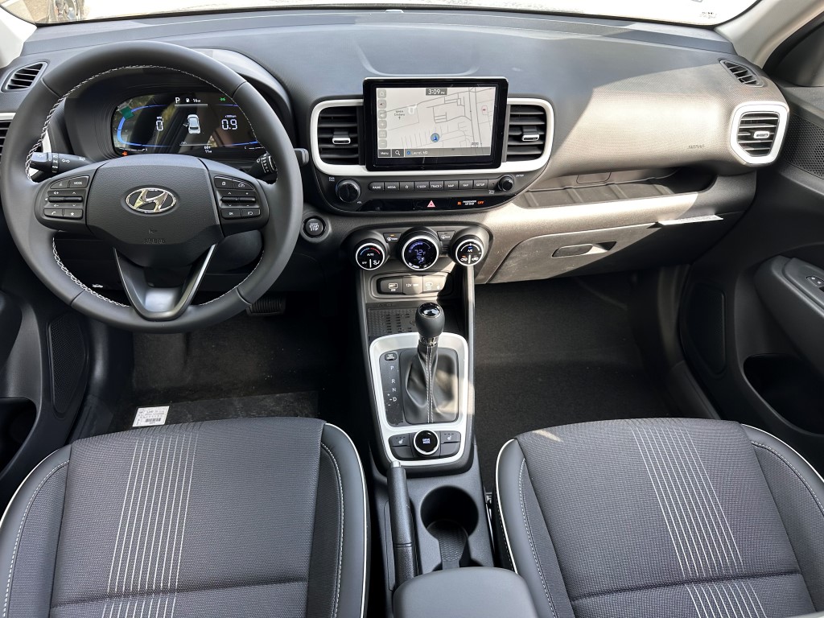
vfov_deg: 56.8
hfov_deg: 71.6
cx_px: 412
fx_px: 571
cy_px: 309
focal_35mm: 24
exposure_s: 1/121
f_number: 1.78
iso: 100
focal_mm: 6.86
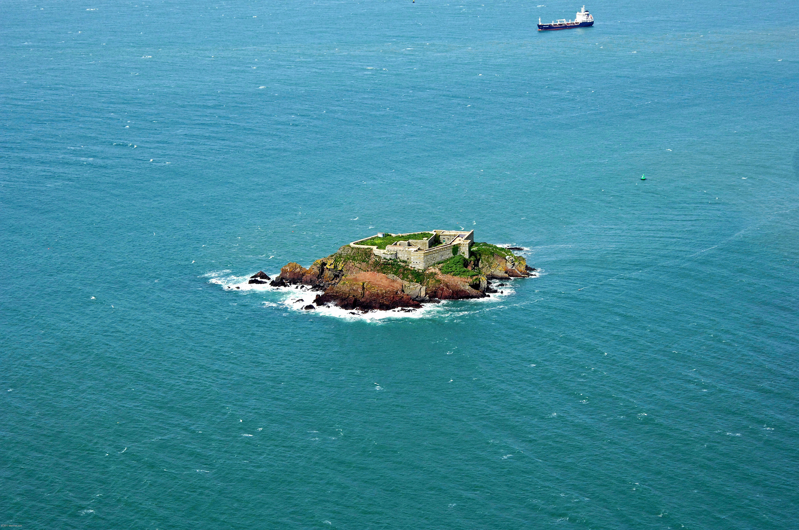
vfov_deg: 18.1
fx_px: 1663
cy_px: 265
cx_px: 400
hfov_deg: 27.0
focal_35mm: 75
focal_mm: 50
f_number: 8
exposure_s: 1/1000
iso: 400
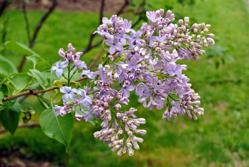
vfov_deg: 18.5
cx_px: 124
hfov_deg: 27.3
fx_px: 513
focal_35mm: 74
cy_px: 84
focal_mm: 27.6
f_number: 5.6
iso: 140
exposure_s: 1/125
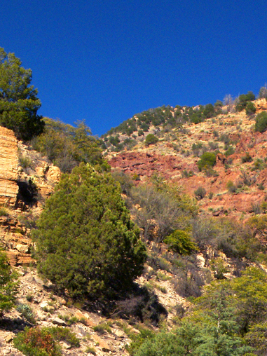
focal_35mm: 121
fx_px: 1244
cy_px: 267
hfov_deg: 12.0
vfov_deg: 16.2
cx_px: 298
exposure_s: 1/125
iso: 200
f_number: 8
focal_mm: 12.6
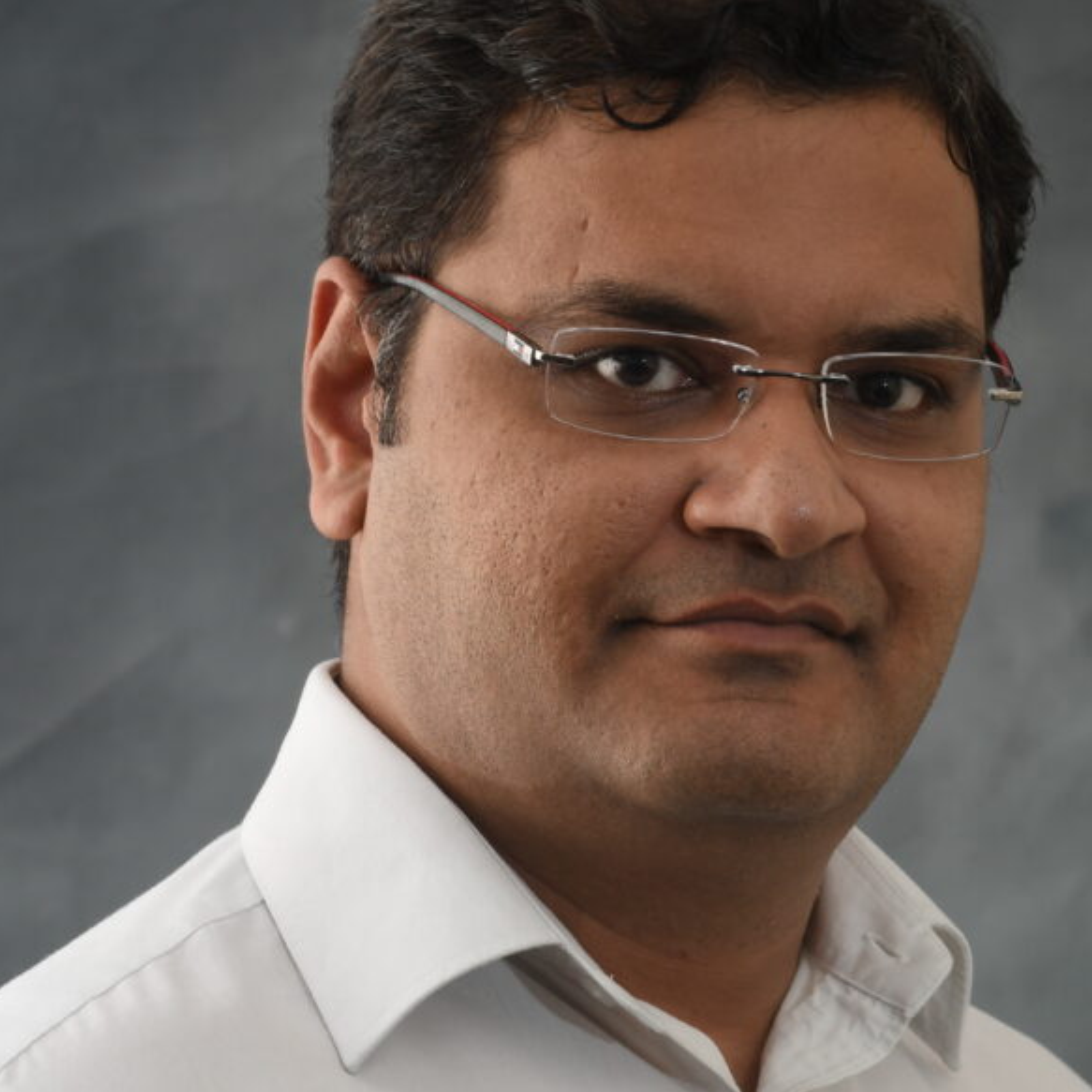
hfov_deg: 7.9
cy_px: 657
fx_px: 7954
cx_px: 708
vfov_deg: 7.9
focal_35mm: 223
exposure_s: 1/125
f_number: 8
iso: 200
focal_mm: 85
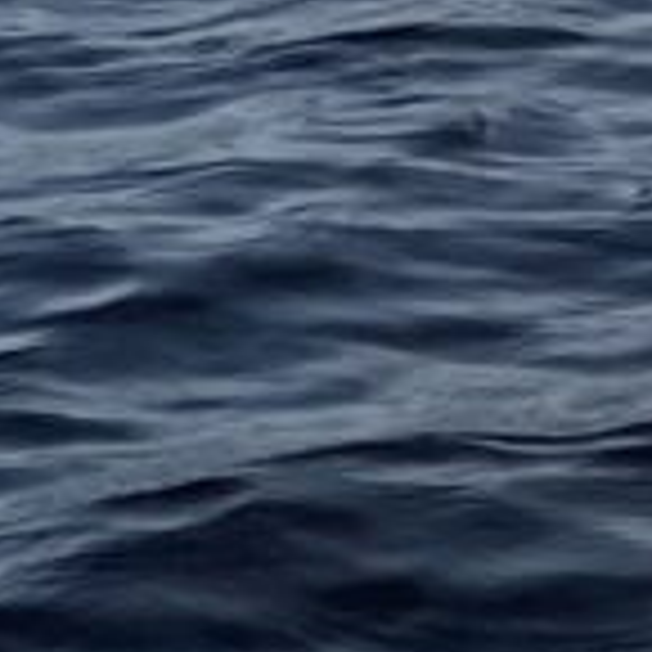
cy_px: -1547
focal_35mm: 243
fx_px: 5178
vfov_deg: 6.4
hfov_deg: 7.1
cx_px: 881
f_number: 1.6
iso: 32
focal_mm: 4.2
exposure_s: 1/2451
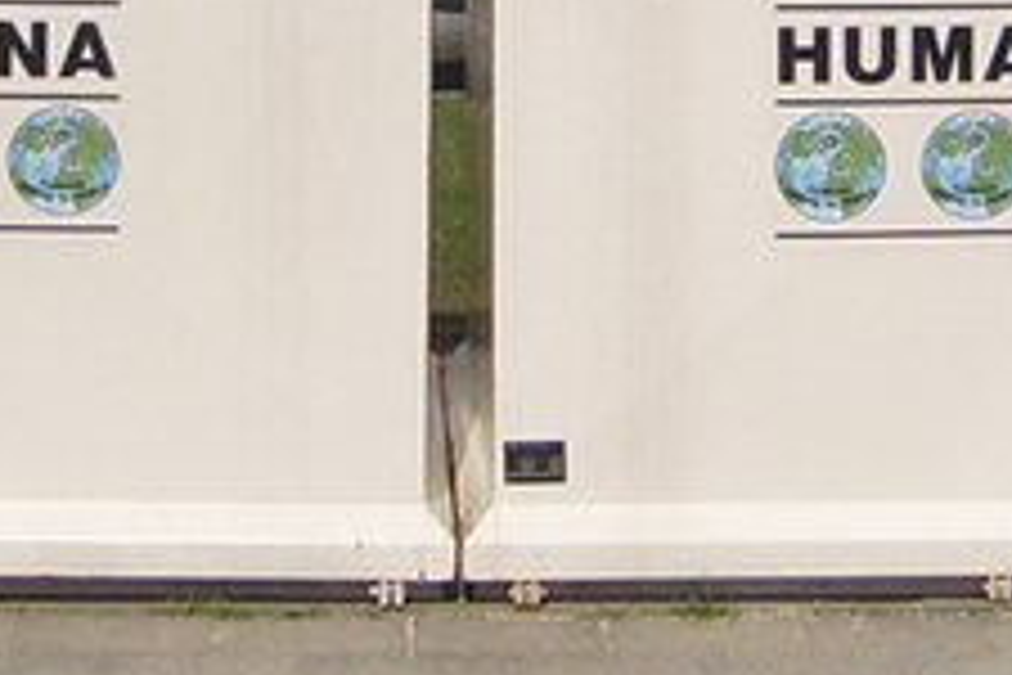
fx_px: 3317
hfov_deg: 17.3
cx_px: 472
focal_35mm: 118
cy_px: -238
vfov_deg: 11.3
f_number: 7.1
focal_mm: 5.8
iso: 80
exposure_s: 1/500
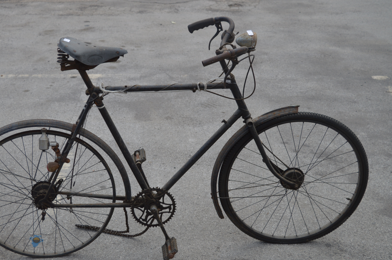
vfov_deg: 24.6
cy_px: 133
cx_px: 177
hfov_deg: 36.2
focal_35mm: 55
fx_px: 598
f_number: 4.5
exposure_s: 1/400
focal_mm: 32
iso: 100
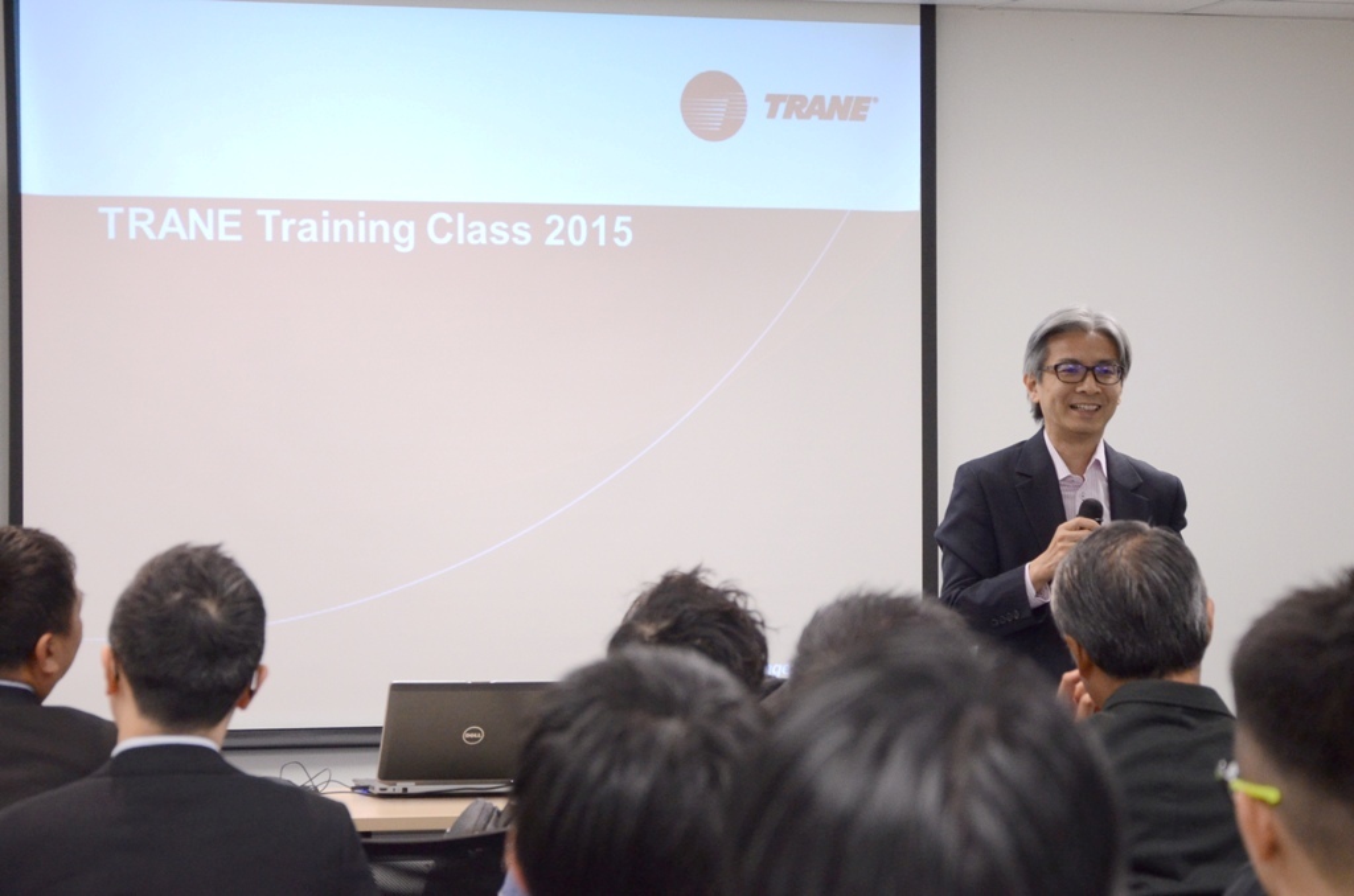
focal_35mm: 93
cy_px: 448
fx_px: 3490
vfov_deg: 14.6
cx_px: 677
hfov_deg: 22.0
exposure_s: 1/90
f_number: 5.3
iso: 1600
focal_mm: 62
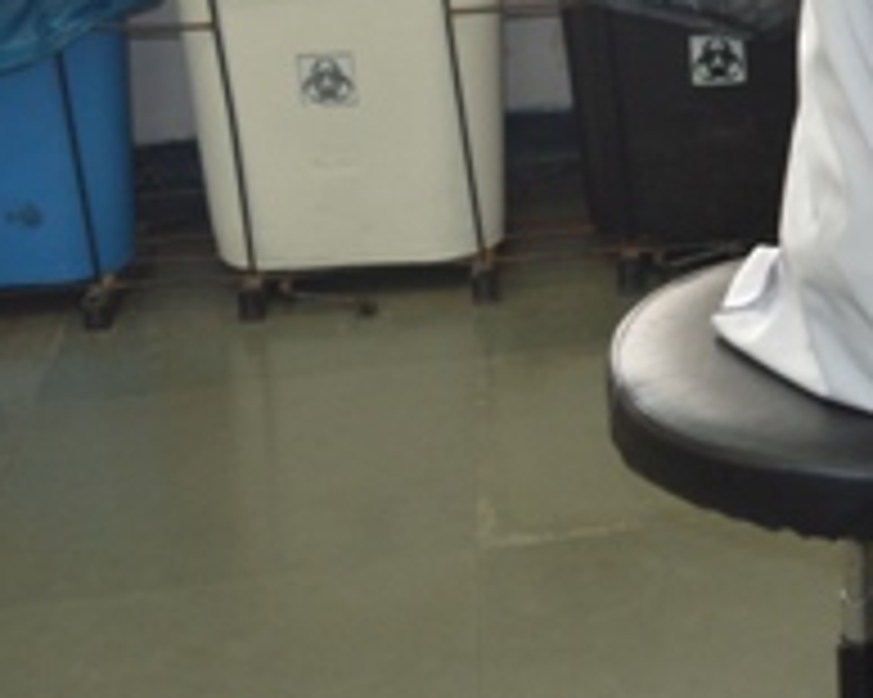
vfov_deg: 16.0
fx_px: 2402
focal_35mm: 93
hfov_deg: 18.7
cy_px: -77
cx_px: 1215
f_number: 4
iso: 400
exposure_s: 1/100
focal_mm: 20
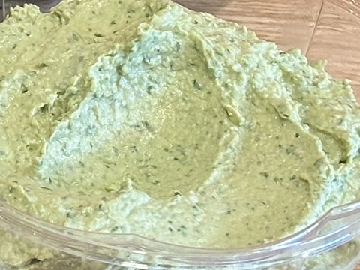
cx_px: -328
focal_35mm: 205
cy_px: -37
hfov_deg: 9.1
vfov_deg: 7.2
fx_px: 2132
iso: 200
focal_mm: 6.86
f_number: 1.78
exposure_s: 1/40
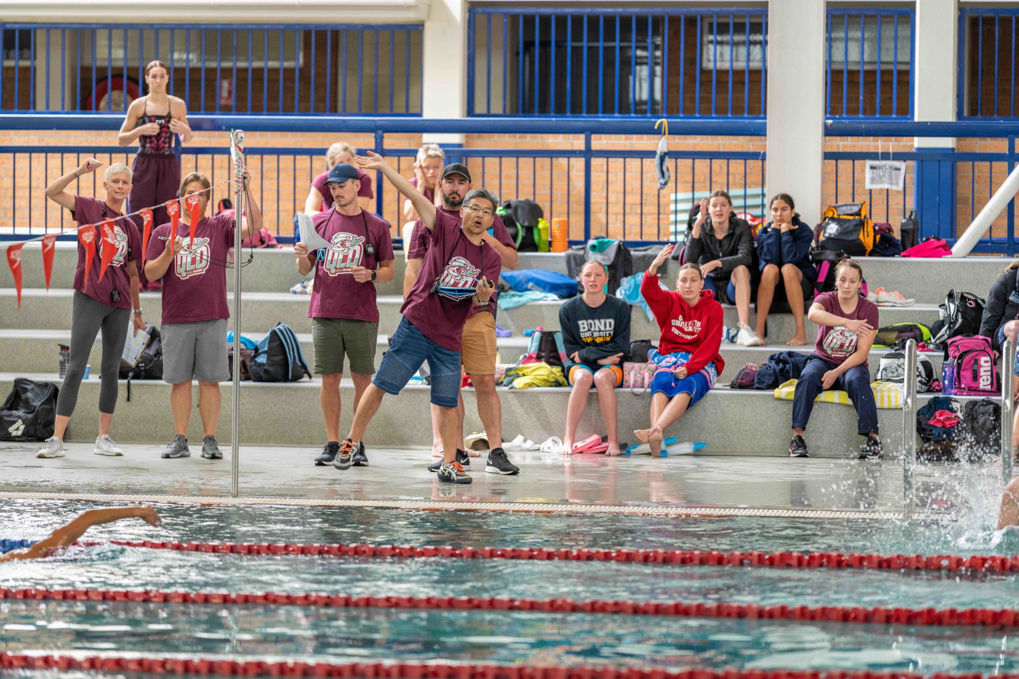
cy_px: 340
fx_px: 3821
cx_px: 510
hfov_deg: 15.2
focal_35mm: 135
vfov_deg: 10.2
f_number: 1.8
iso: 640
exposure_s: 1/1600
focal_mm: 135
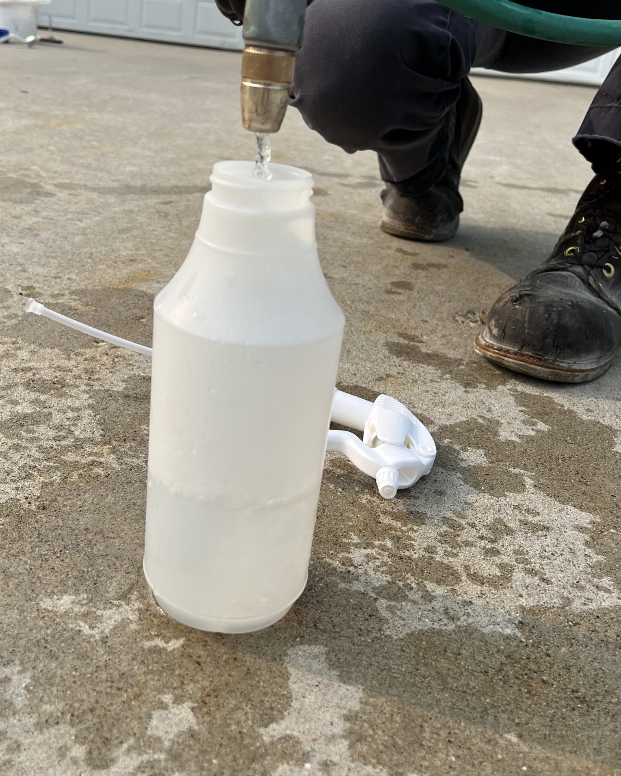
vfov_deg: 52.8
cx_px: 251
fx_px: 781
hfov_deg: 43.2
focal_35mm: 34
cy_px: 388
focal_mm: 5.1
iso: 50
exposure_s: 1/2463
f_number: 1.6
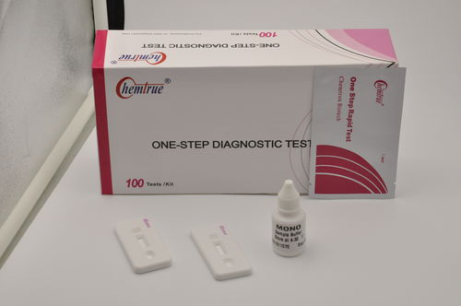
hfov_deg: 19.5
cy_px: 153
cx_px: 230
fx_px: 1343
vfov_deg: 13.0
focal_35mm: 105
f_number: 16
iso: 800
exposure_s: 1/25
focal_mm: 70
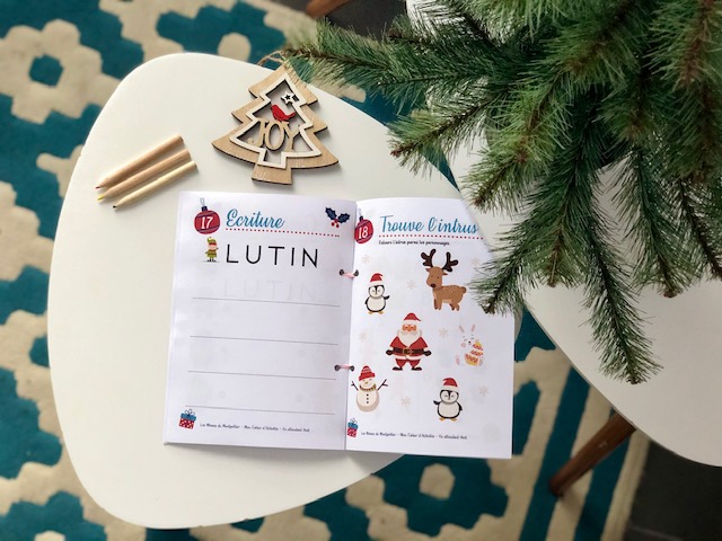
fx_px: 1085
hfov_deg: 36.8
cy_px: 270
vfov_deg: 28.0
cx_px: 361
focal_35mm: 52
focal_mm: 6
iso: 160
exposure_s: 1/24
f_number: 2.4
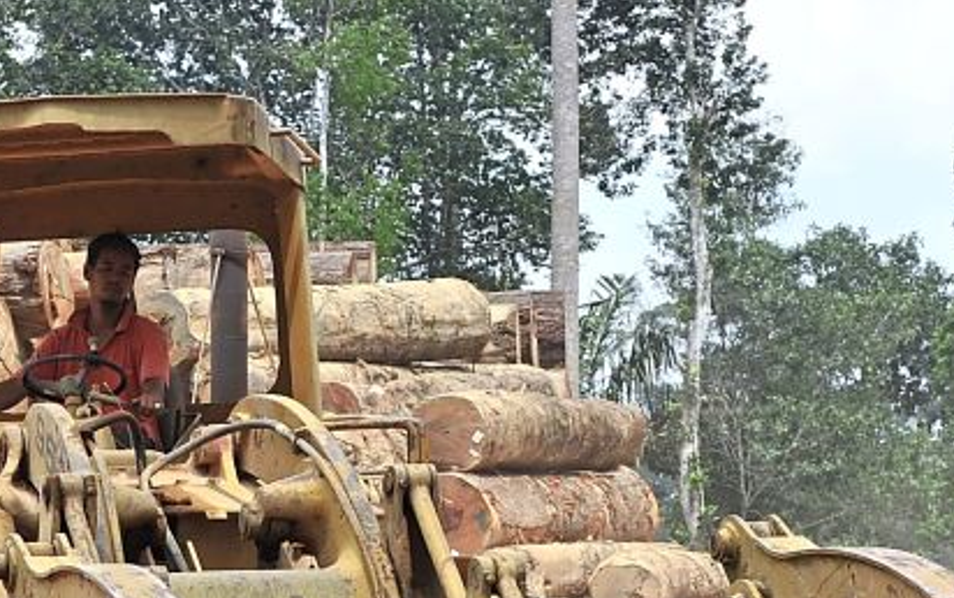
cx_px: 310
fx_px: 2549
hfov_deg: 21.1
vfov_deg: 12.7
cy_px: 875
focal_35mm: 98
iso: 200
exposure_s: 1/500
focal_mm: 32
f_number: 6.3
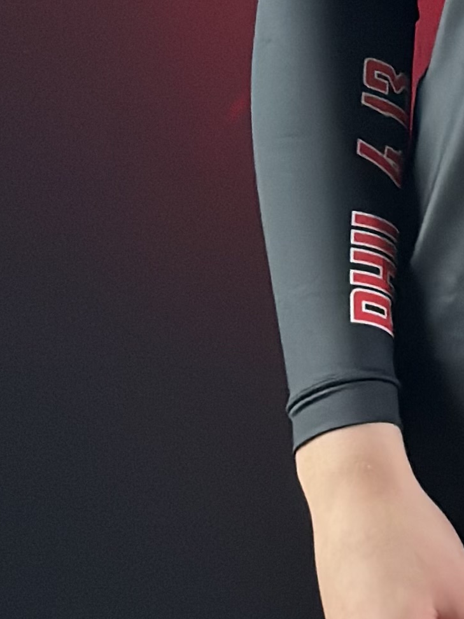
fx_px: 3559
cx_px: 785
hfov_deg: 7.3
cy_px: -431
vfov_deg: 9.5
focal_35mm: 199
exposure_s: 1/60
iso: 320
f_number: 1.78
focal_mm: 6.86
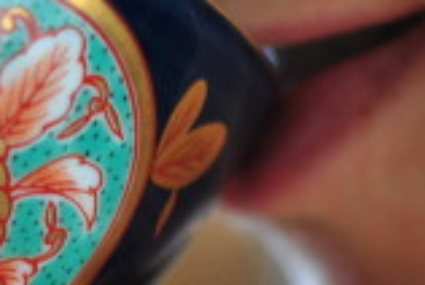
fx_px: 4317
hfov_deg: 5.6
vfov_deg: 3.8
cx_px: 86
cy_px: 159
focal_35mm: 365
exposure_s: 1/100
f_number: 2.8
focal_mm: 50
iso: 200
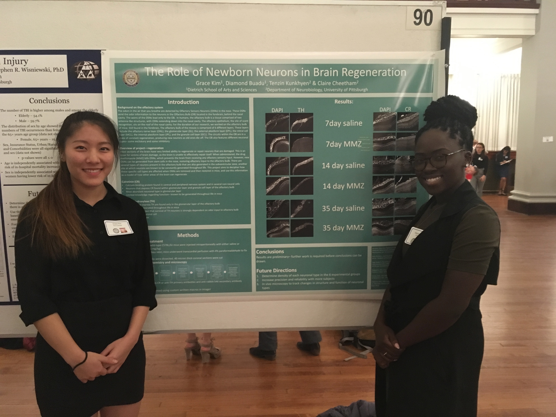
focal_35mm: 29
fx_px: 466
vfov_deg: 48.2
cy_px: 208
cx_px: 278
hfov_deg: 61.7
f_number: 2.2
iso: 320
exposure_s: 1/15
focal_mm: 4.15
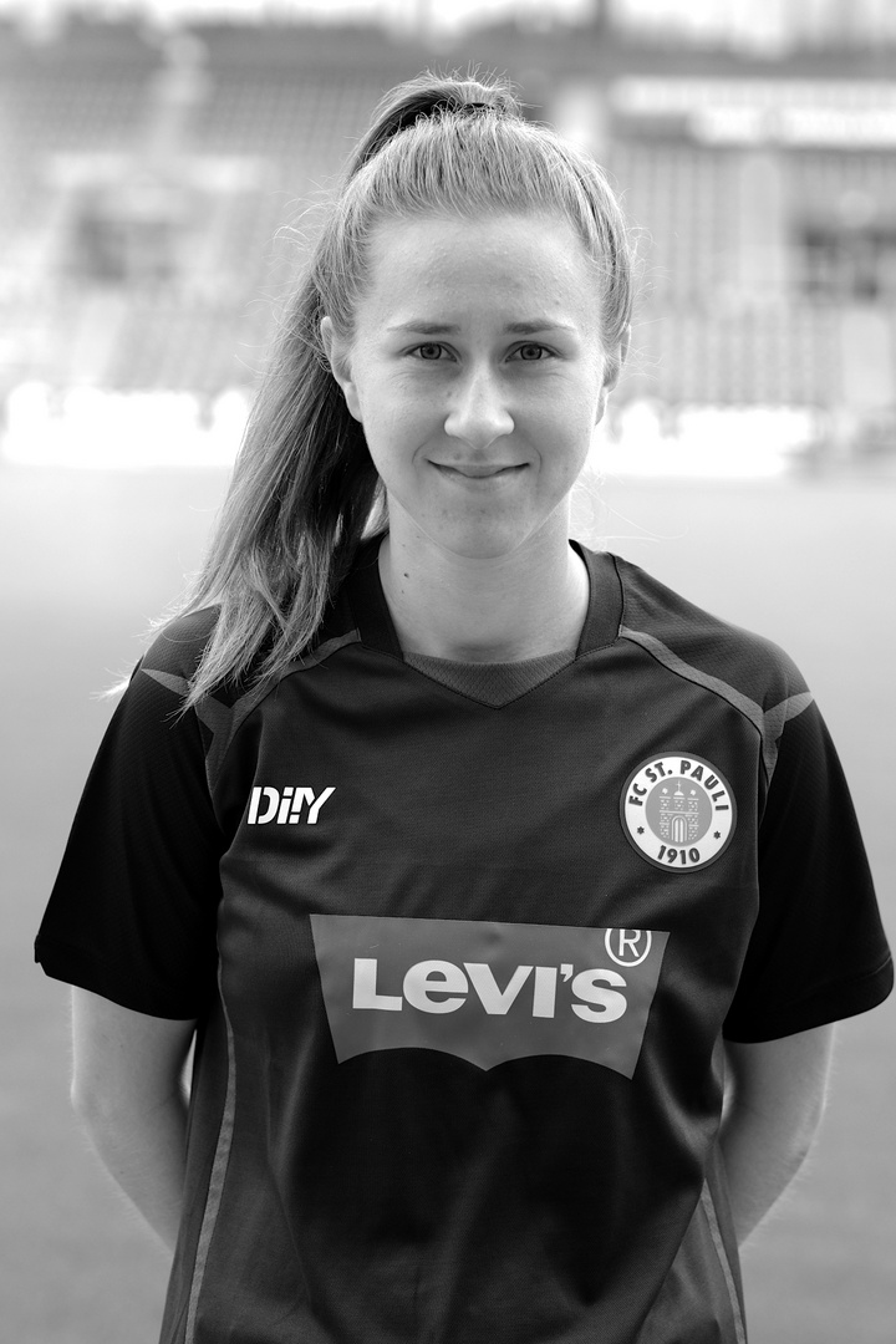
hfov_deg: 16.3
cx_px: 448
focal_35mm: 84
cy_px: 672
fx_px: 3136
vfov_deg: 24.2
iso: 400
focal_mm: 56
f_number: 2.8
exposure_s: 1/900
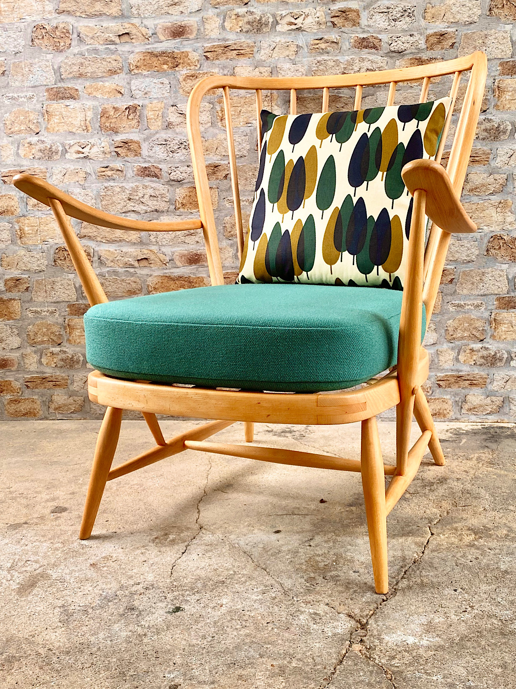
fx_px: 517
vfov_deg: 67.3
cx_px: 258
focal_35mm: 26
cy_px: 344
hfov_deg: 53.1
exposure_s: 1/122
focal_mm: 4.25
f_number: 1.8
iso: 50
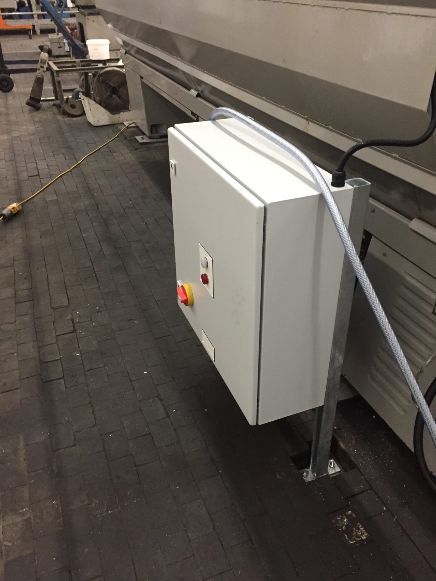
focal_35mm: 29
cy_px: 290
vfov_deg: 61.7
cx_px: 218
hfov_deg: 48.2
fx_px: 487
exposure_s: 1/25
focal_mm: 4.15
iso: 250
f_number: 2.2
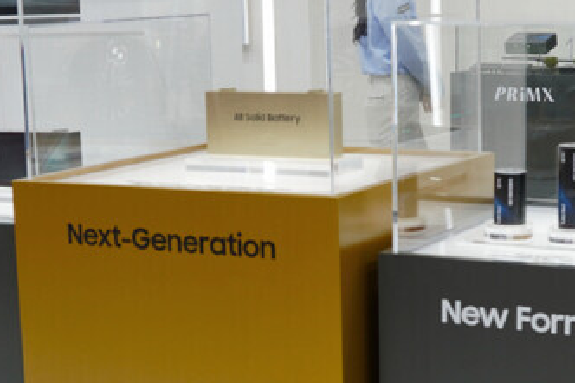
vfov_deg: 17.4
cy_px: 243
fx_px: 1245
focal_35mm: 78
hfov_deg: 25.7
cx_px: 423
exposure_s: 1/60
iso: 160
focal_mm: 18
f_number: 4
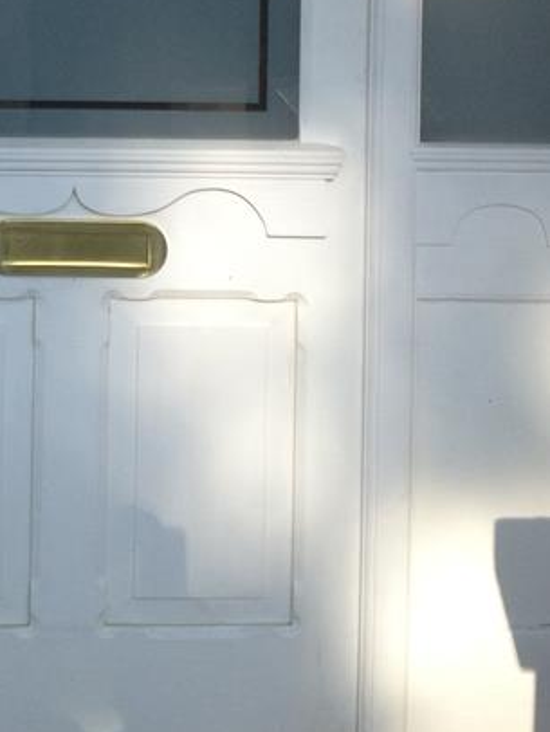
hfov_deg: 15.7
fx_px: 1968
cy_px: -119
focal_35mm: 93
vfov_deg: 19.9
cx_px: 65
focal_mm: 4.28
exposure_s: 1/649
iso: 64
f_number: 2.4
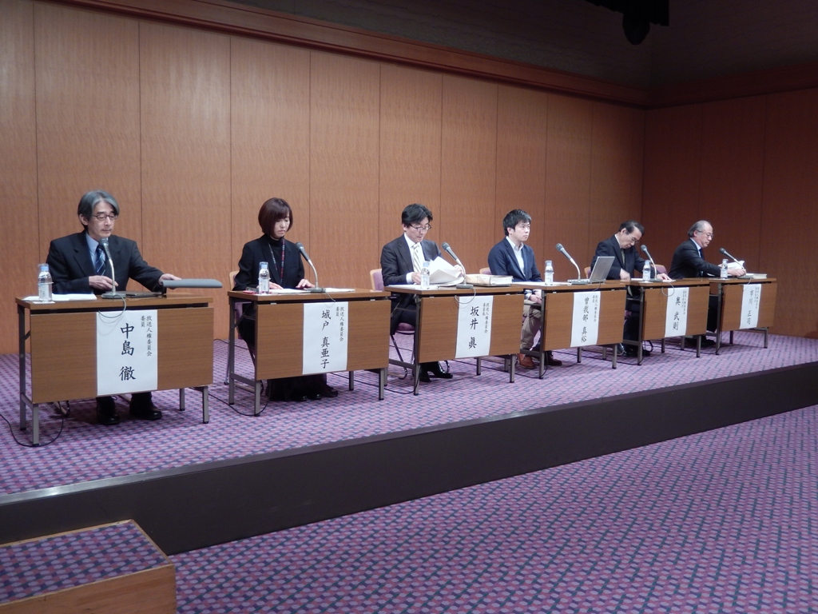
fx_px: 756
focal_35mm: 32
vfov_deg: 44.2
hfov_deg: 56.8
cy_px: 307
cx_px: 409
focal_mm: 5.7
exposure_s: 1/30
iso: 160
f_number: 3.8
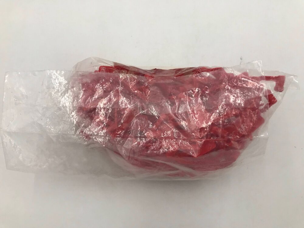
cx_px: 152
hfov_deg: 63.4
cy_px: 114
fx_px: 246
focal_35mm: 28
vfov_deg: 49.7
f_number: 1.8
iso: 20
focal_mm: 3.99
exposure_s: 1/30
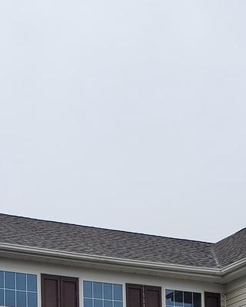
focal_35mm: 92
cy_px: 399
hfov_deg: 16.7
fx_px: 837
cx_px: 86
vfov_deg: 19.2
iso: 50
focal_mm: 4.3
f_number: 2.4
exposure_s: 1/358
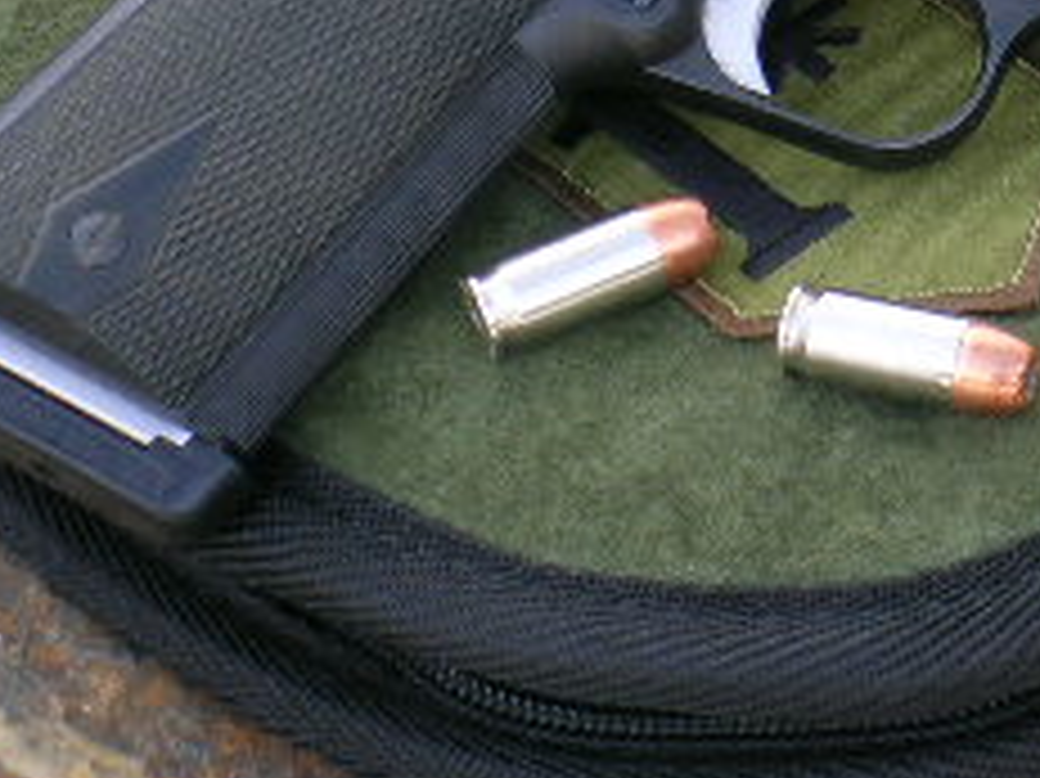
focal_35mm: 322
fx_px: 9669
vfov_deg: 4.6
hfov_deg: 6.1
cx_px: 1099
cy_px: -85
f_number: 4.6
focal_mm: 24
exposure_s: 1/60.3
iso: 50
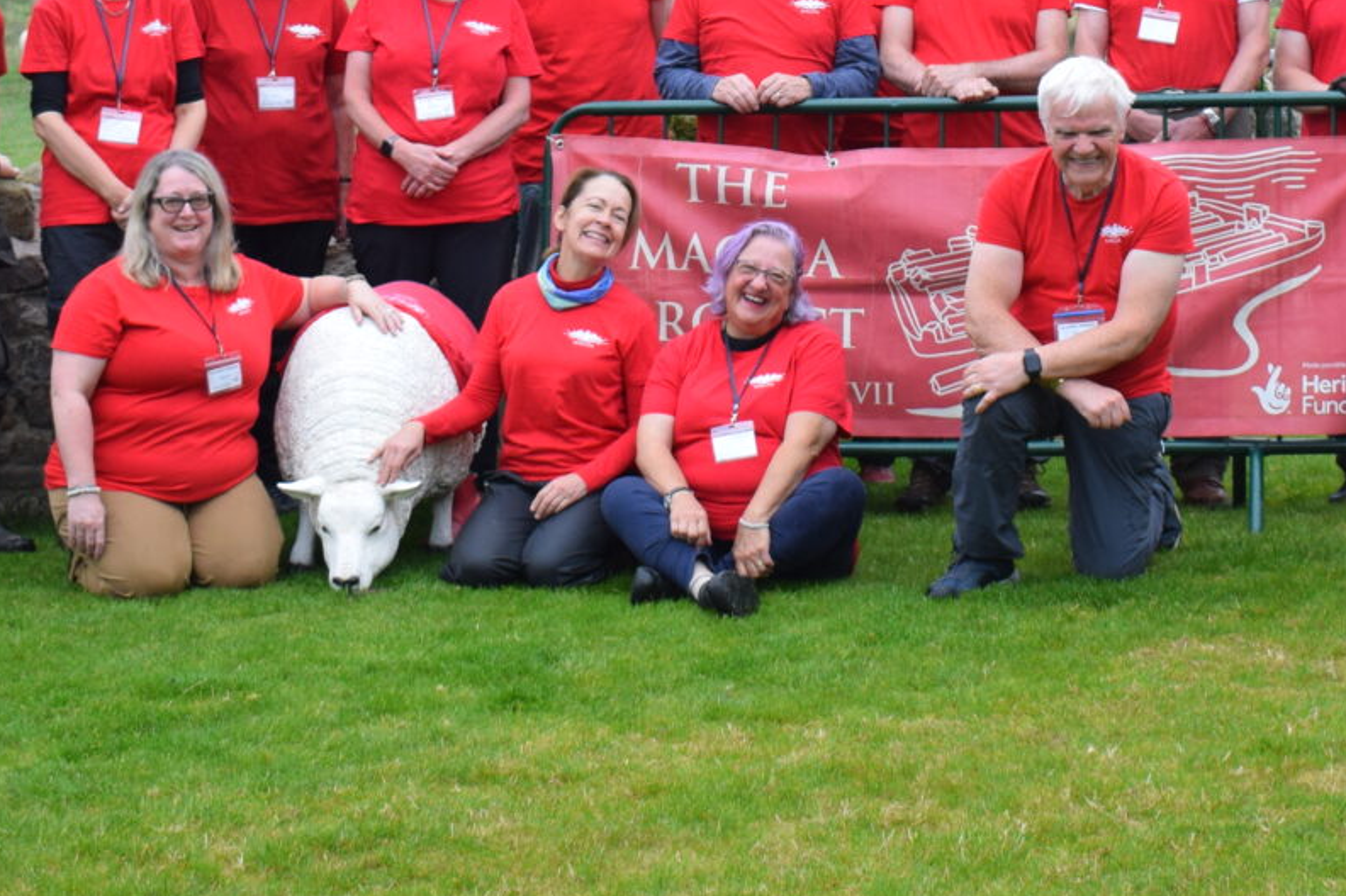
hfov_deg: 21.8
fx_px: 3476
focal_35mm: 93
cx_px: 889
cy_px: -55
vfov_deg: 14.4
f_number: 5.6
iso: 400
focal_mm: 24
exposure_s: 1/125
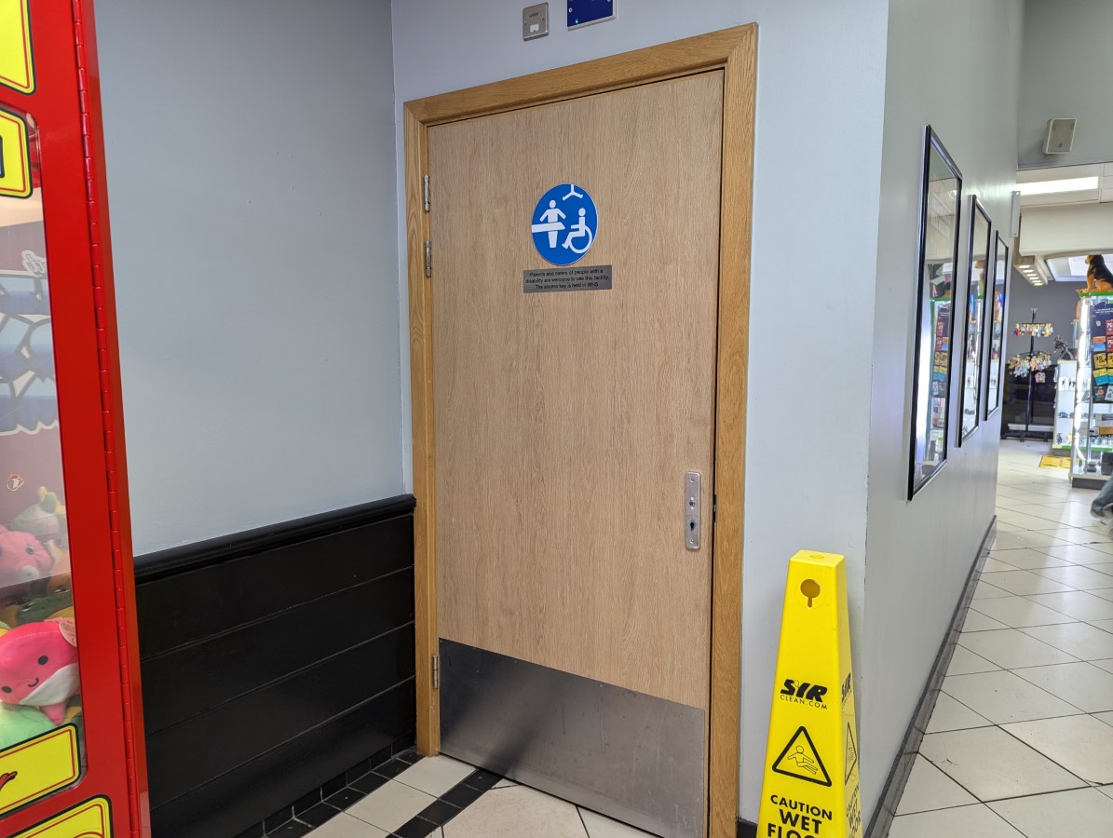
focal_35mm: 24
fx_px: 773
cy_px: 419
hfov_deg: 71.5
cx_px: 556
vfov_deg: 56.9
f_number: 1.85
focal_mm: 6.81
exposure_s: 1/33.3
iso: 41
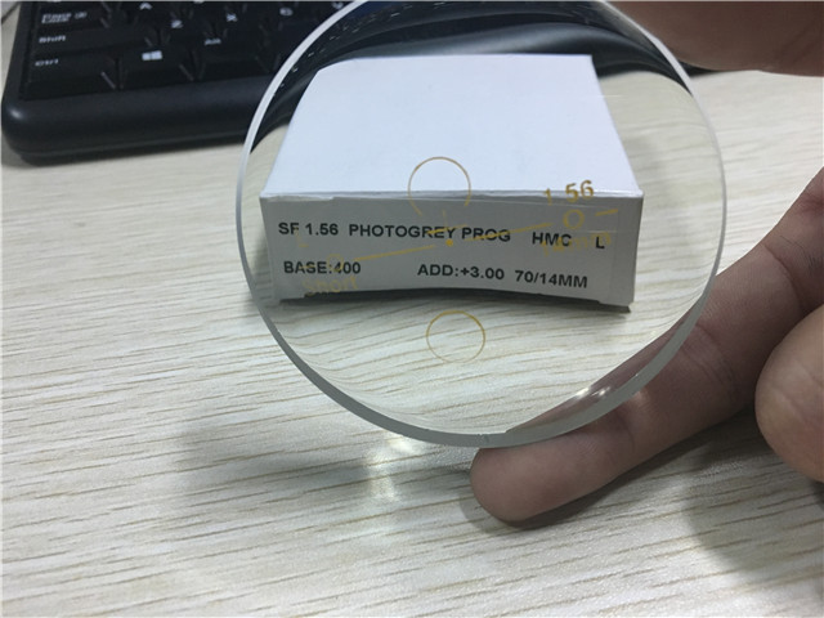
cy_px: 309
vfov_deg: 48.2
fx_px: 690
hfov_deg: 61.7
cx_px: 412
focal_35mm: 29
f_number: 2.2
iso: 160
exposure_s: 1/33
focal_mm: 4.15
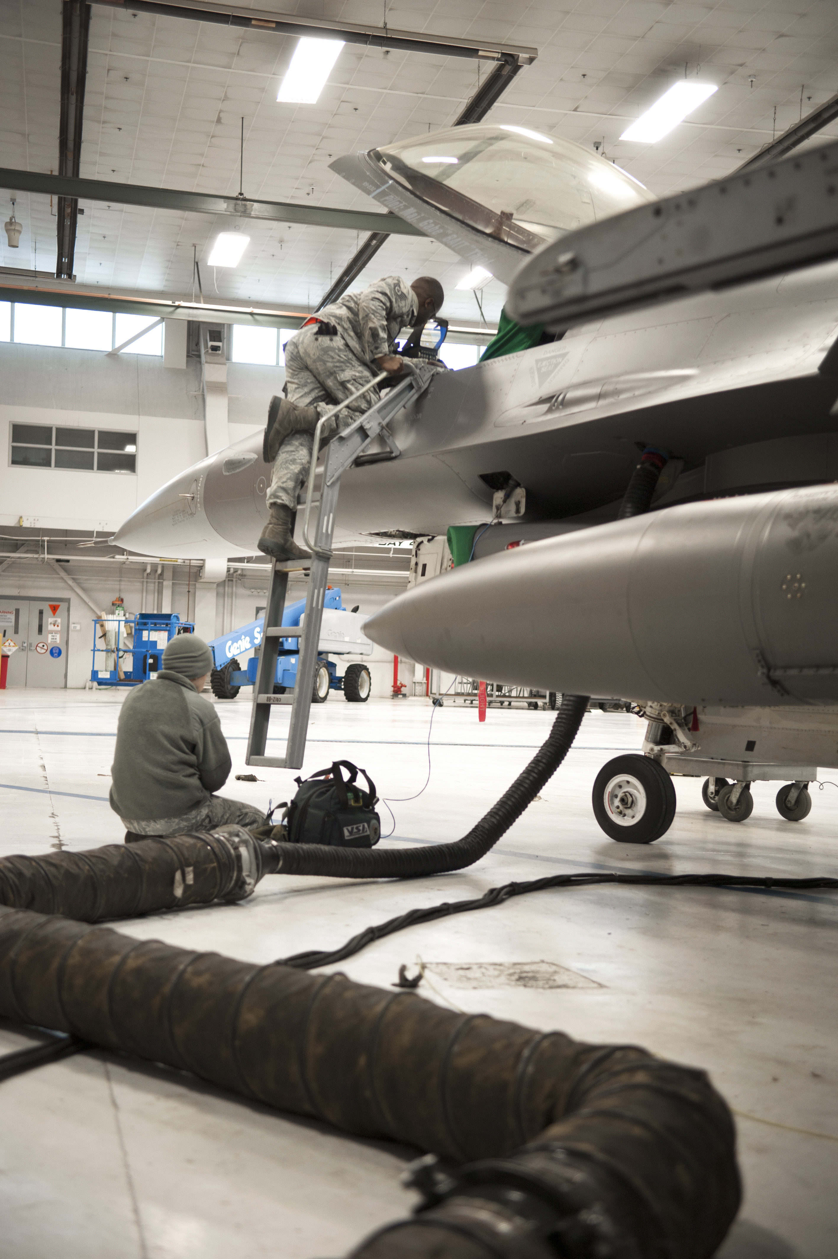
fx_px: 1573
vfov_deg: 43.6
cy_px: 630
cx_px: 419
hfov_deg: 29.8
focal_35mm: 45
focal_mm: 45
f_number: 2.8
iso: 640
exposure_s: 1/160
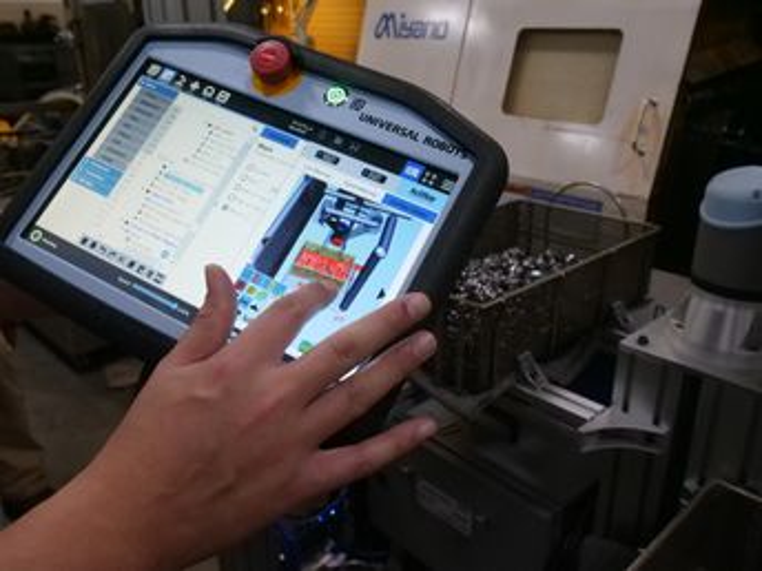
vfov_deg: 46.8
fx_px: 660
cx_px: 381
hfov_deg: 60.0
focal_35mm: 30
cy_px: 286
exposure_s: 1/160
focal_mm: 15
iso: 3200
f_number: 5.6
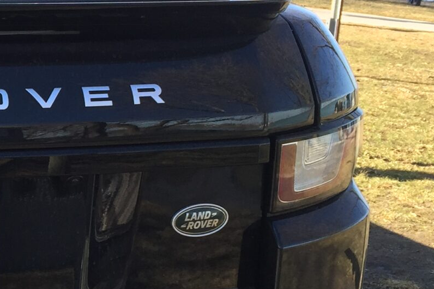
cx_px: -135
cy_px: 217
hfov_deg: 19.4
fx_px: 1170
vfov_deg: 14.1
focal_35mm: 97
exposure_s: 1/439
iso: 32
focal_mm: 4.15
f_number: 2.2
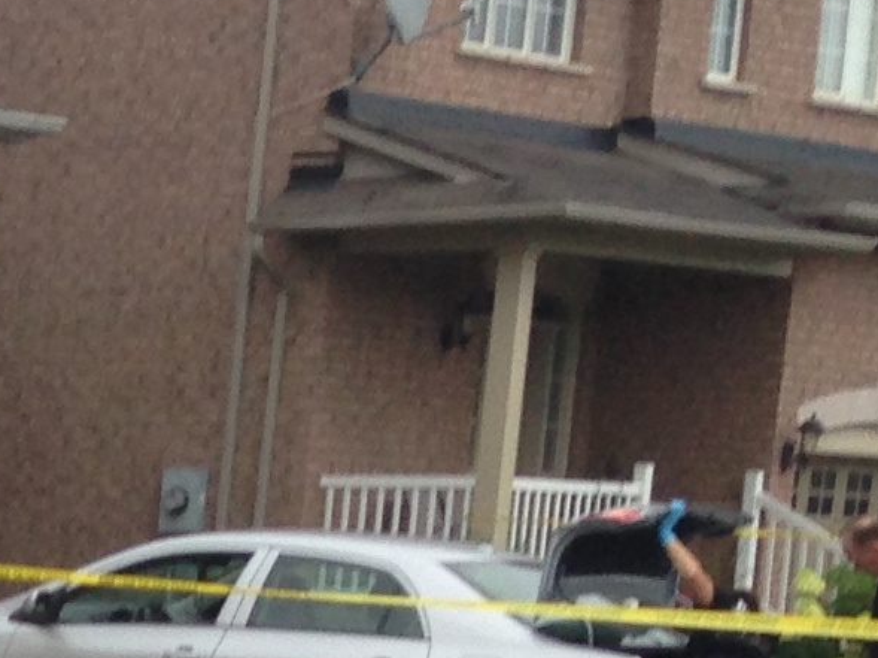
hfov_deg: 9.8
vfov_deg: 7.8
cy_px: 1326
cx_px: -1045
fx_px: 4639
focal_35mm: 183
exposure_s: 1/60
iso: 50
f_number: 2.4
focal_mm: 4.12
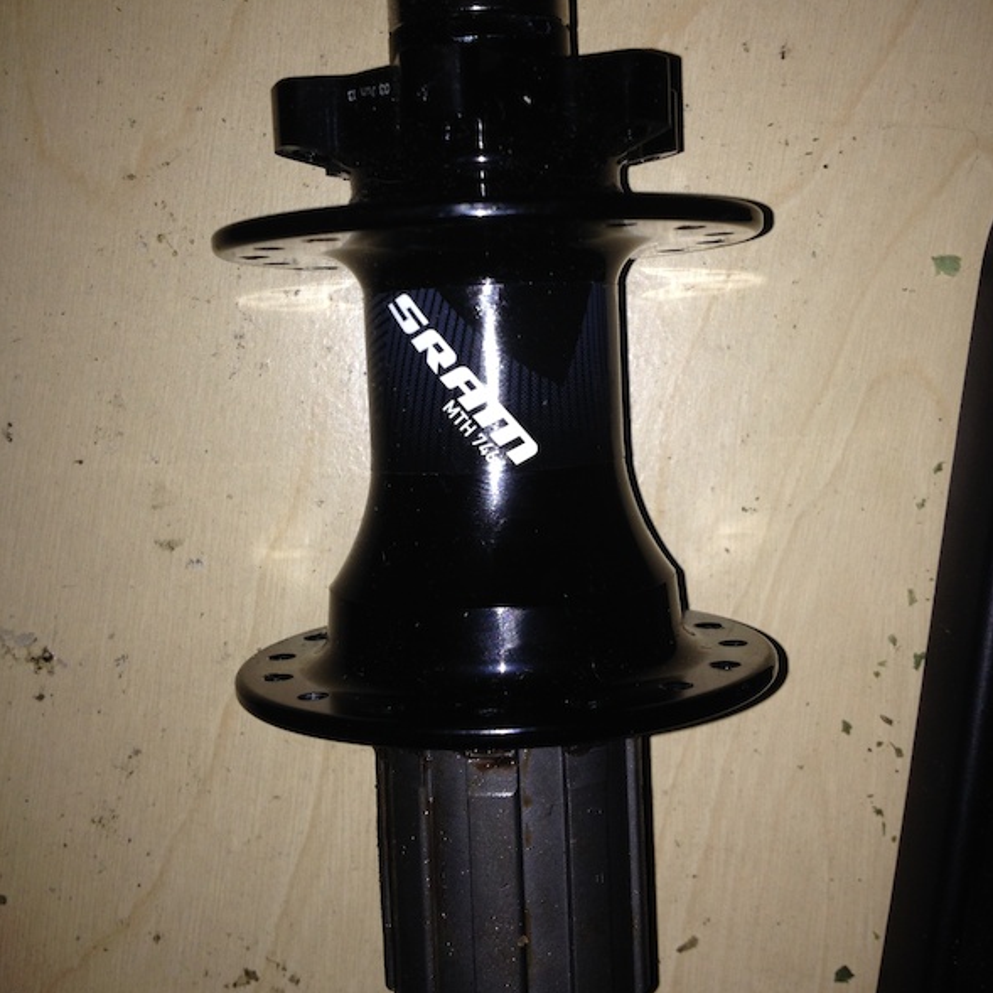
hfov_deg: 40.0
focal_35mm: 42
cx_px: 502
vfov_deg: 40.0
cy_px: 430
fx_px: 1363
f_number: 2.4
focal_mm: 4.28
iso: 50
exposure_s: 1/114
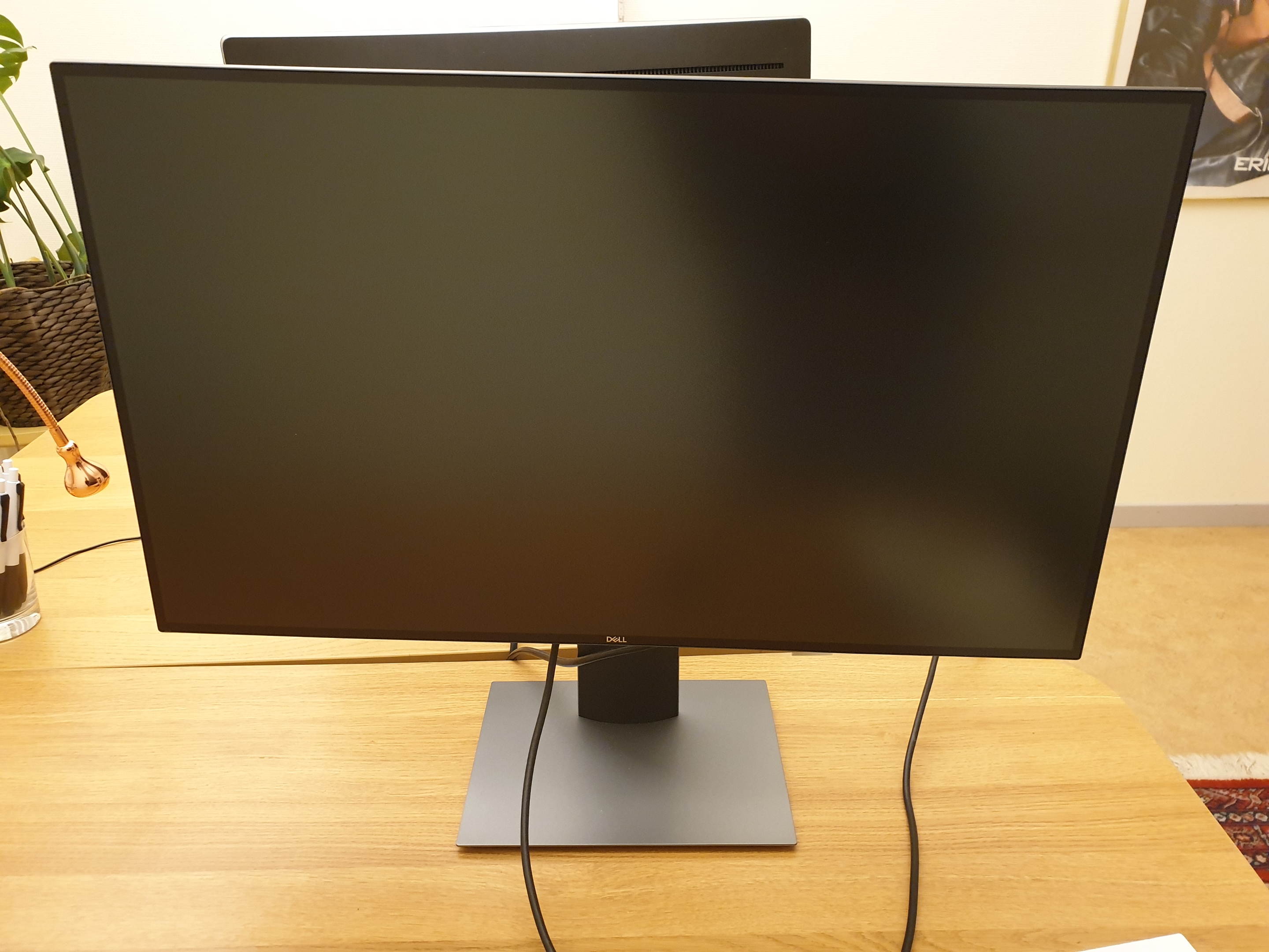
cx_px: 634
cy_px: 476
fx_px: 953
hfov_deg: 67.3
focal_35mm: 26
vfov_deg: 53.1
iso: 400
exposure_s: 1/50
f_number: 2.4
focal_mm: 4.3
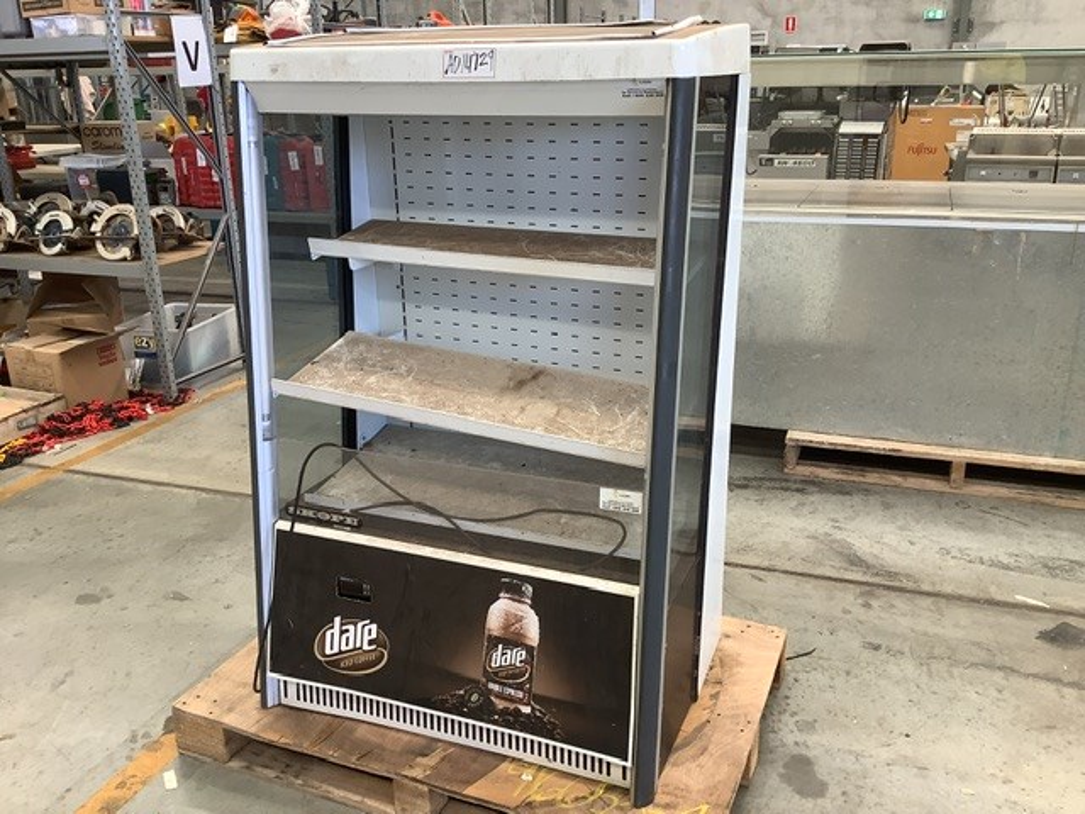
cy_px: 407
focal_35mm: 31
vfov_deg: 45.4
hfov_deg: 58.4
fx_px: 972
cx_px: 542
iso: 80
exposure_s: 1/50
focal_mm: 3.3
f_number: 2.4
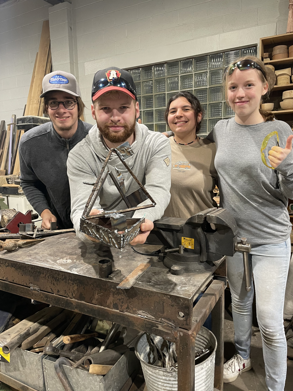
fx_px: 293
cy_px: 196
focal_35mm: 26
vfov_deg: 67.3
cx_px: 146
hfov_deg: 53.1
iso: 160
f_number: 1.6
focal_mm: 4.2
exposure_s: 1/60
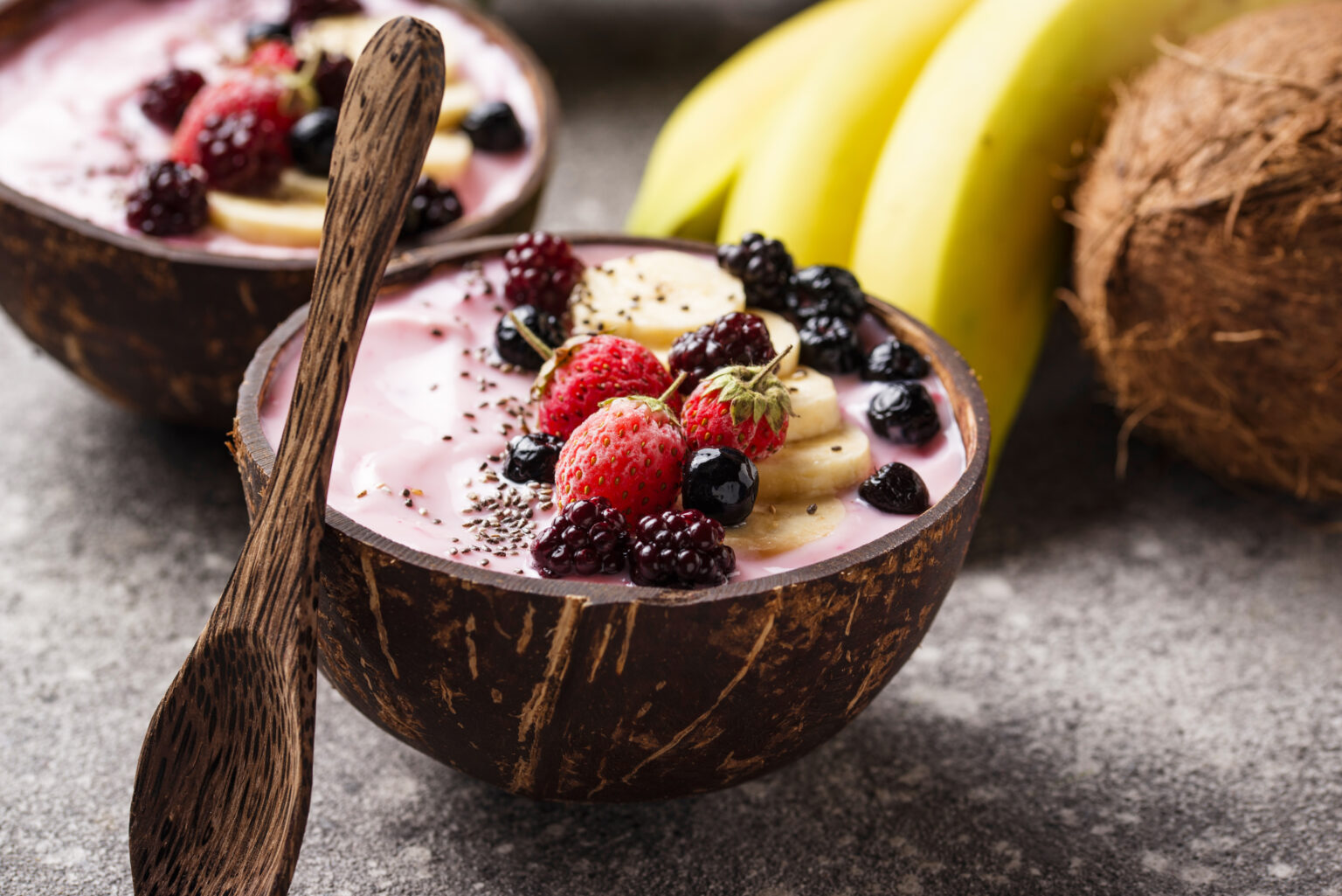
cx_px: 671
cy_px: 448
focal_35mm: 105
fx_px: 3915
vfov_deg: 13.0
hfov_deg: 19.5
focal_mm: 105
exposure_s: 1/125
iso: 100
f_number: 10
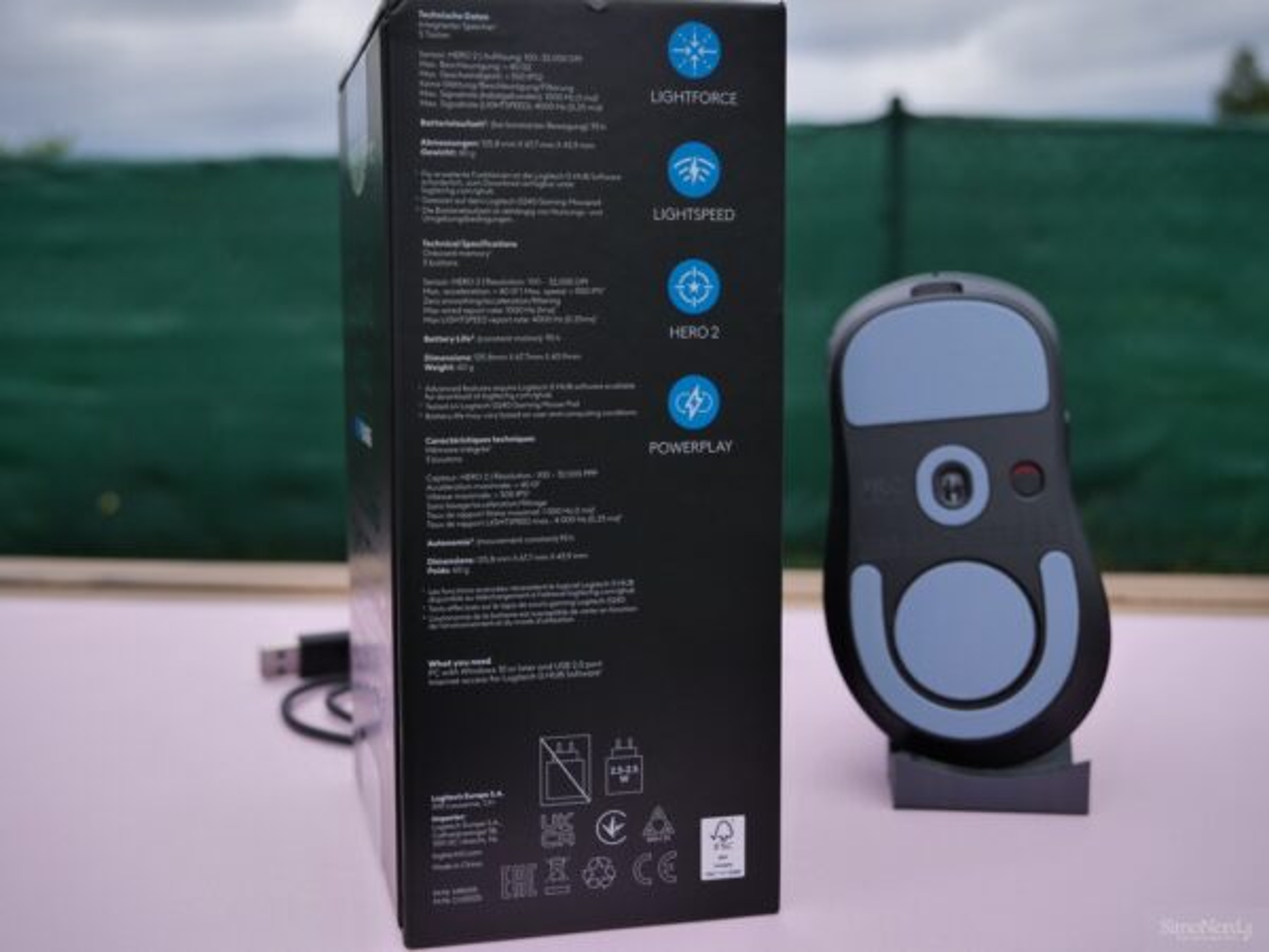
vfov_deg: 32.9
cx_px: 634
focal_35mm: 44
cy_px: 476
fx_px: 1613
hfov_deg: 42.9
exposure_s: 1/1000
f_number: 5.6
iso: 200
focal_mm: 22
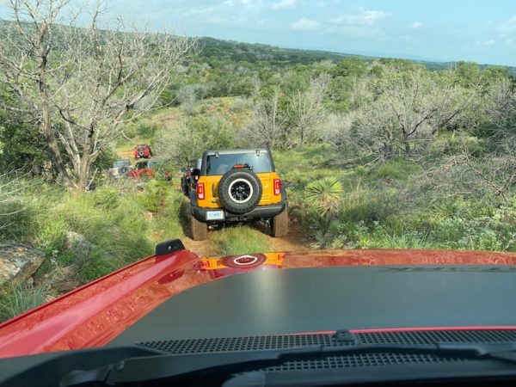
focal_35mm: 26
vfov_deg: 53.1
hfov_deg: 67.3
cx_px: 258
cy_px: 194
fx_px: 388
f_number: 1.8
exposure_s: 1/884
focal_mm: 4.25
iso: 32
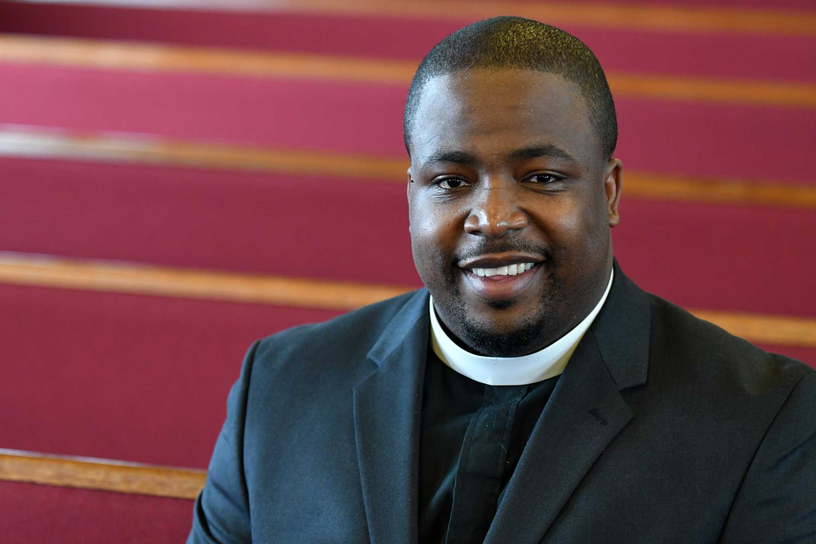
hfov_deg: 14.0
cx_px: 408
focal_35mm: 147
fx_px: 3331
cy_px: 272
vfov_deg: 9.3
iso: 2500
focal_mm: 98
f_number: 2.8
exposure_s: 1/80
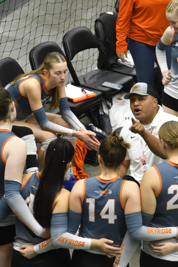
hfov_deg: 5.2
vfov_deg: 7.9
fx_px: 1944
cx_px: 142
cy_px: 134
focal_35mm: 262
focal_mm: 116
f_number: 4.8
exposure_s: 1/500
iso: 2200
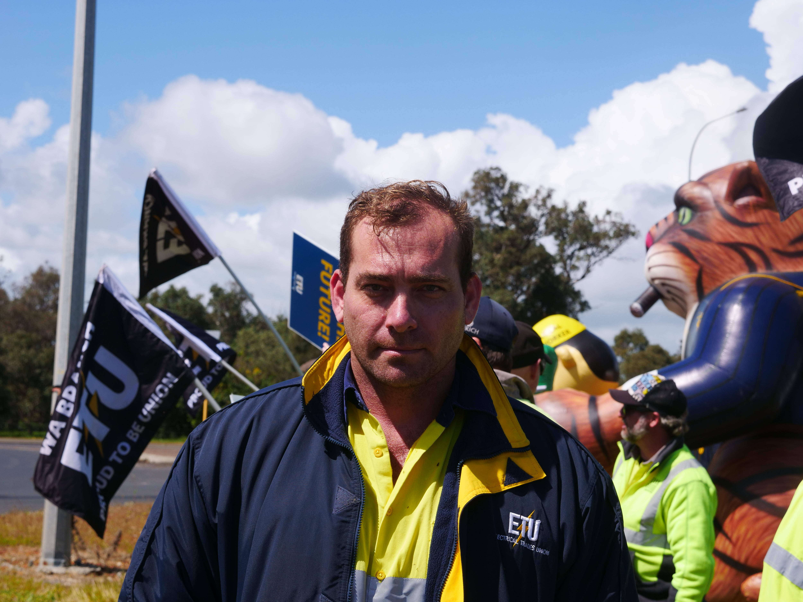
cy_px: 301
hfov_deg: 27.8
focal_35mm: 70
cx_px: 402
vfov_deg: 21.0
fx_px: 1624
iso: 200
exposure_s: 1/800
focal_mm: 35
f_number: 7.1
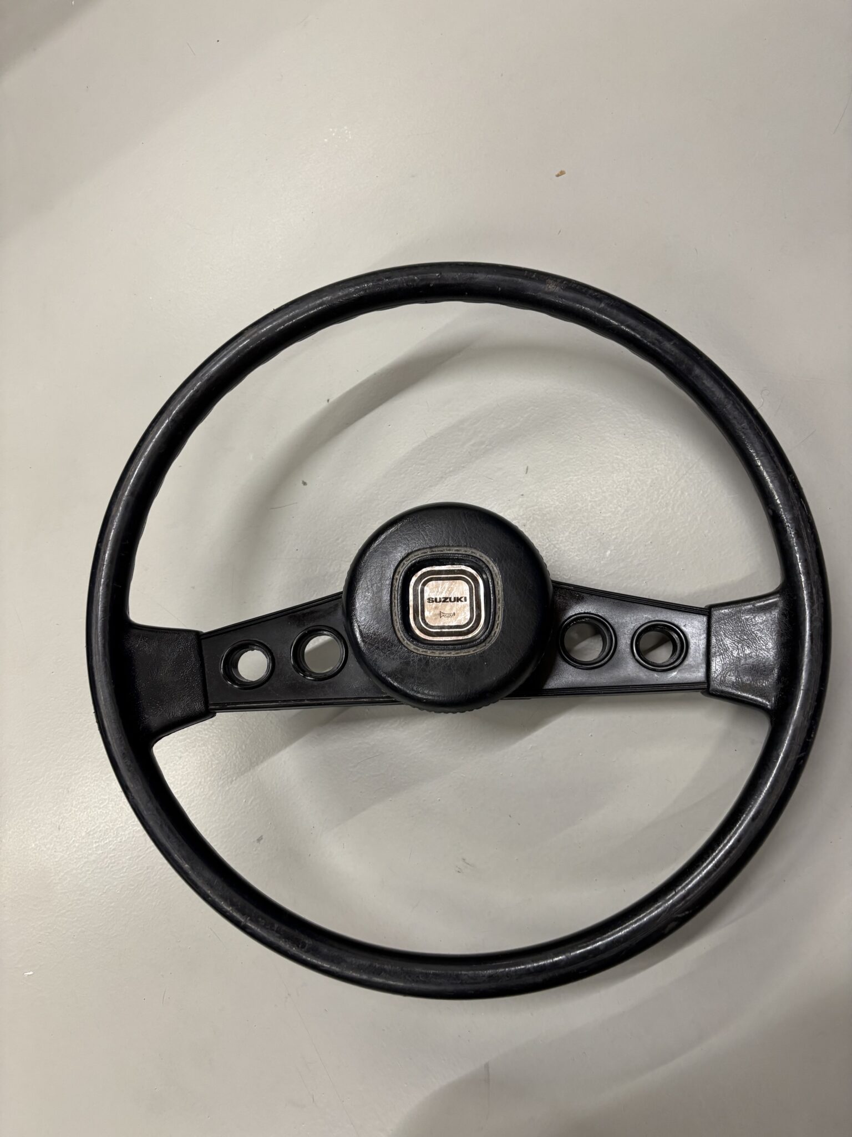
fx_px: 853
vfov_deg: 67.3
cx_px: 426
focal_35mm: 26
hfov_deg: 53.1
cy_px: 568
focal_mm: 5.96
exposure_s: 1/50
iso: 125
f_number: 1.6
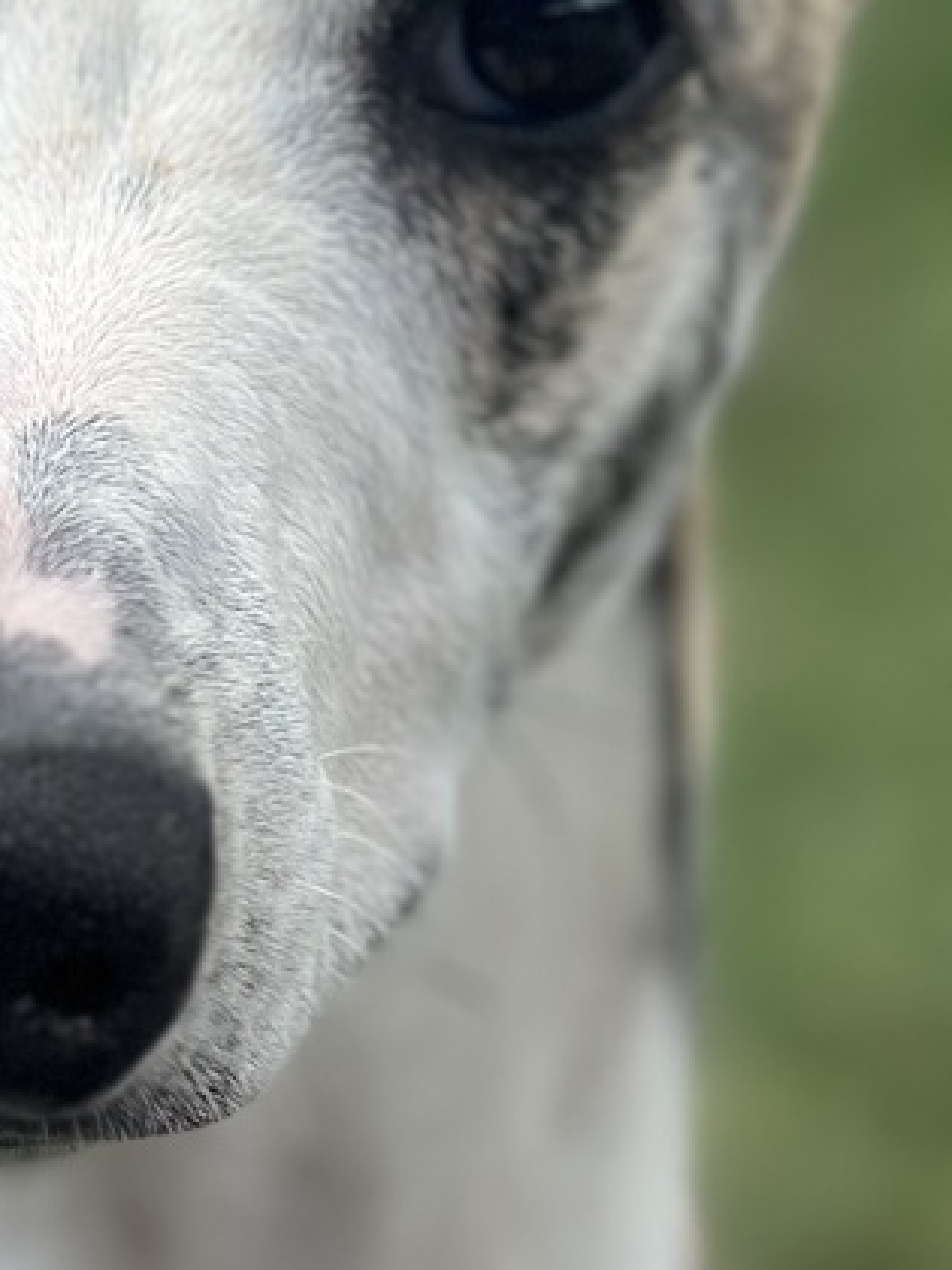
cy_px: 721
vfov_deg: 12.7
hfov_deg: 9.4
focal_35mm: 156
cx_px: -66
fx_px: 5720
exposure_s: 1/2469
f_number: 1.78
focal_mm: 6.86
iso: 80
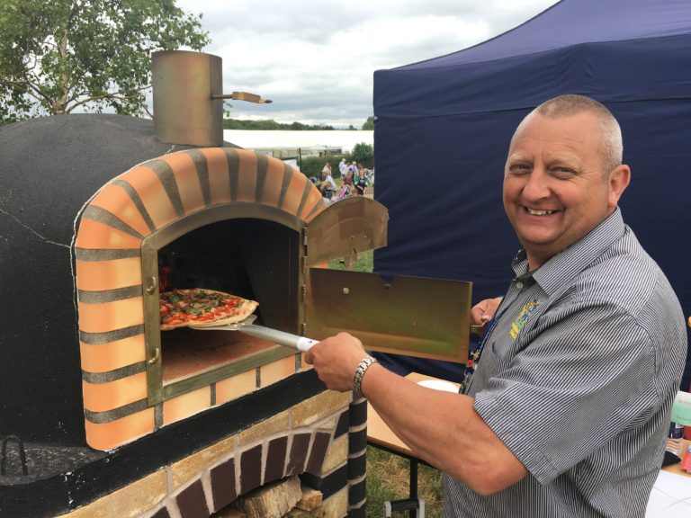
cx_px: 346
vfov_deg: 48.2
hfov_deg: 61.7
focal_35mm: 29
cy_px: 259
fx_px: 579
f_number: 2.2
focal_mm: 4.15
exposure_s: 1/403
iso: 25
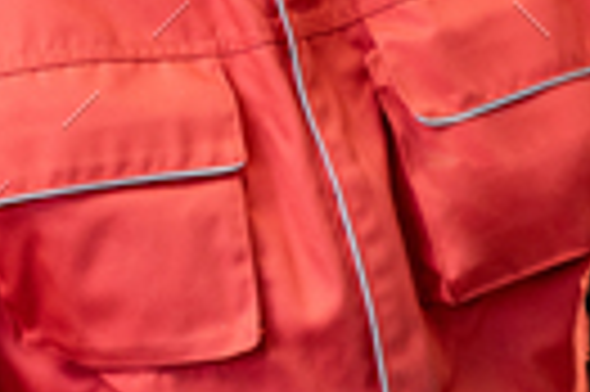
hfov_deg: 5.3
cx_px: -347
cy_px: 50
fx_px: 6269
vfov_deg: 3.6
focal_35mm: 383
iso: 400
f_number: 2.2
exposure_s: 1/200
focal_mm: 85
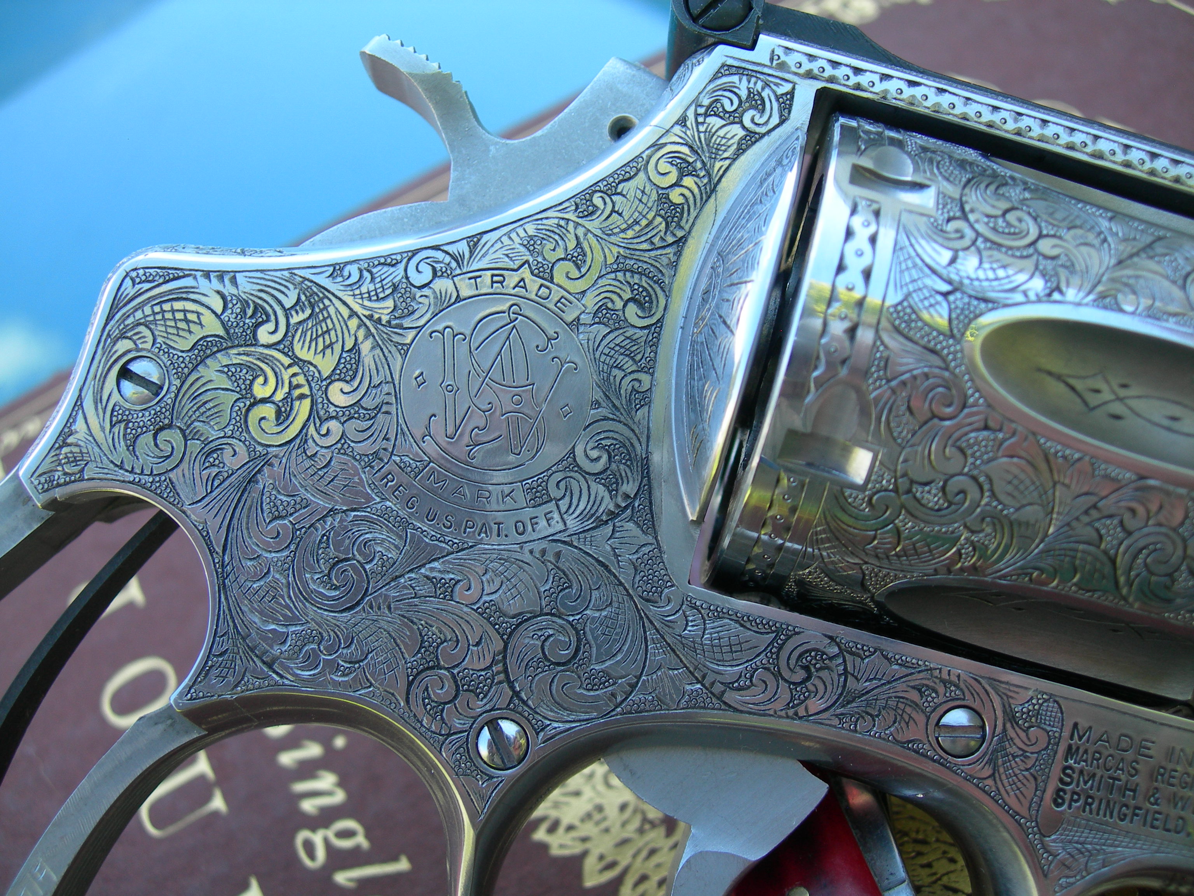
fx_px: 1311
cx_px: 597
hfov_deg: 49.0
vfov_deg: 37.7
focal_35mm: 38
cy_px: 448
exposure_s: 1/102
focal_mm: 7.8
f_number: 2.8
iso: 50
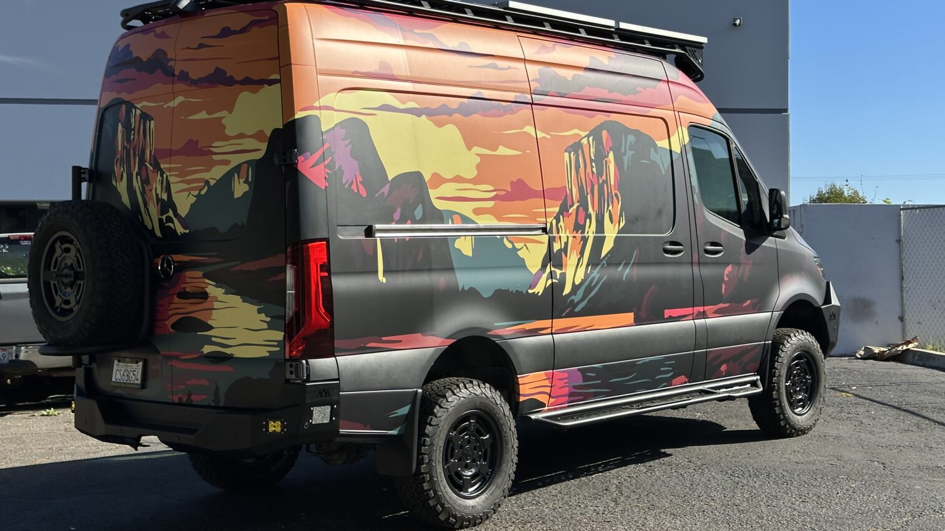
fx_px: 1328
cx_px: 469
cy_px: 241
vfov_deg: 22.6
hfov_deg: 39.2
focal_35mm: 53
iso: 64
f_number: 1.78
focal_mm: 6.86
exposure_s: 1/5556
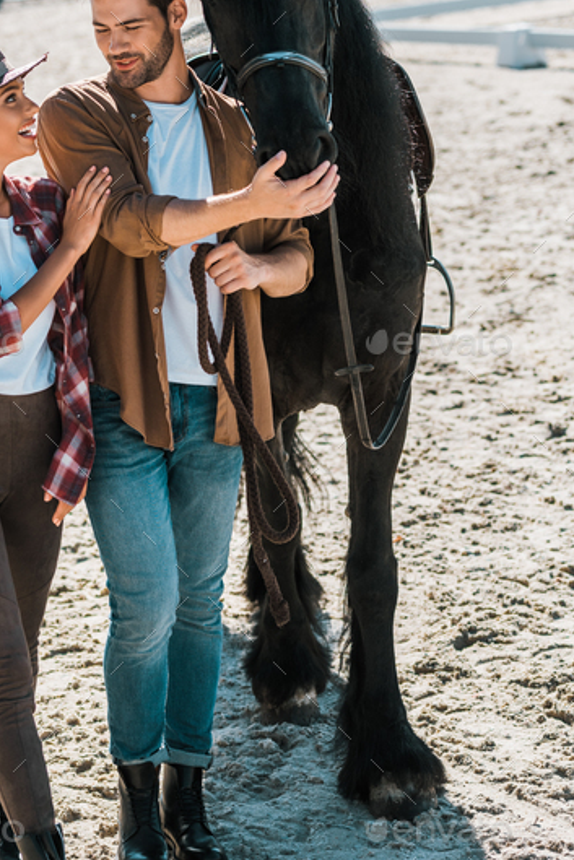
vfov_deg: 17.5
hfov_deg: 11.7
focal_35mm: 117
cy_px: 330
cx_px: 190
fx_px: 2796
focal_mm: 70
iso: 160
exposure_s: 1/1250
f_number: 3.5
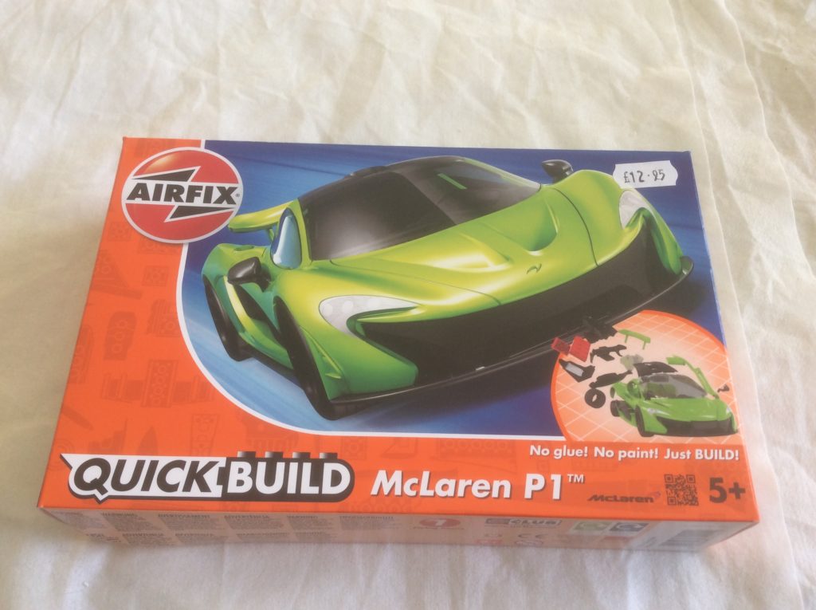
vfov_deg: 44.1
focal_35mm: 32
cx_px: 408
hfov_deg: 56.9
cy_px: 305
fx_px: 753
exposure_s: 1/115
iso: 32
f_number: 2.4
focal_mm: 3.3
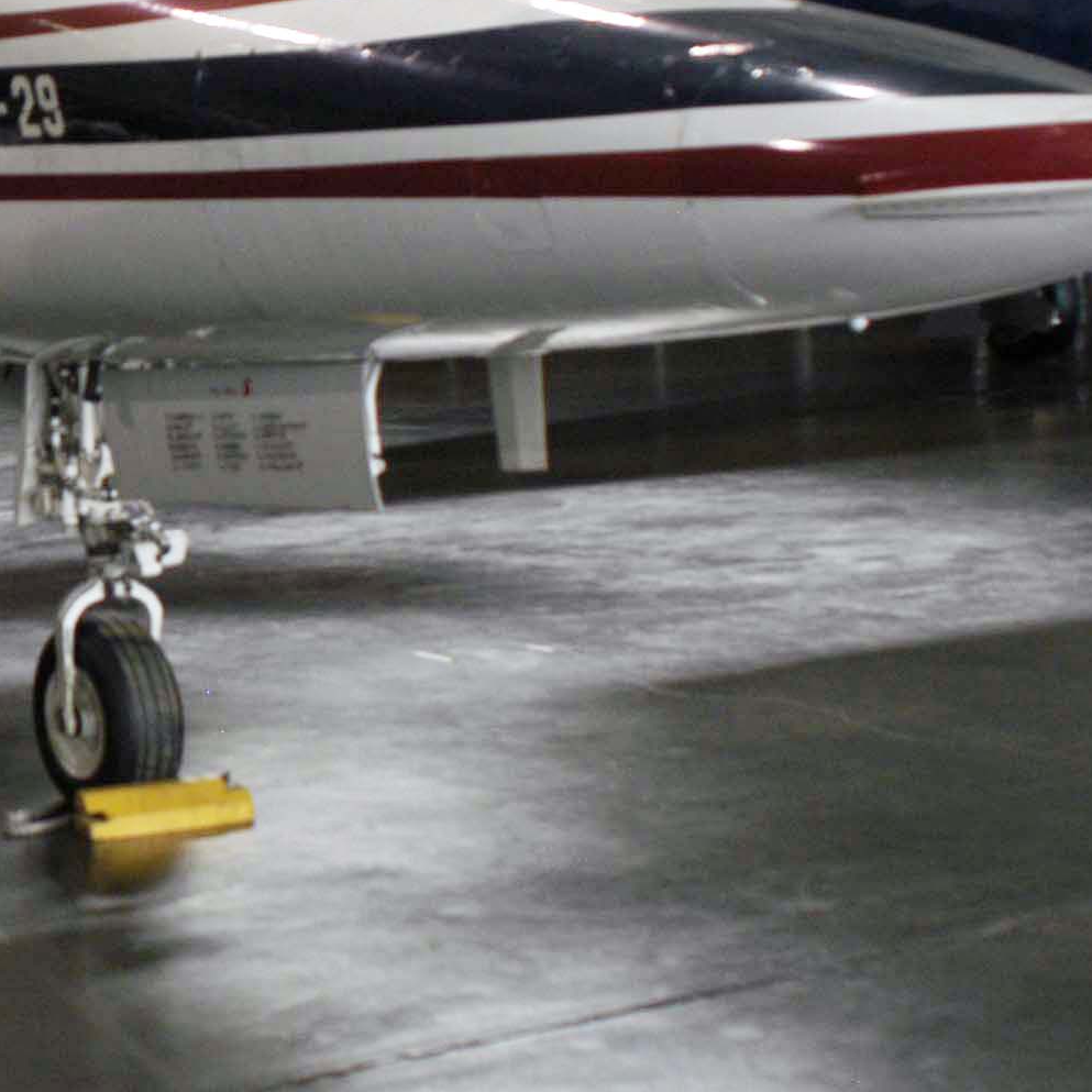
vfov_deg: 16.1
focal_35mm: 108
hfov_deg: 15.3
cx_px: -373
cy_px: 383
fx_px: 3855
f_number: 3.5
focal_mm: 28
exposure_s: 1/50
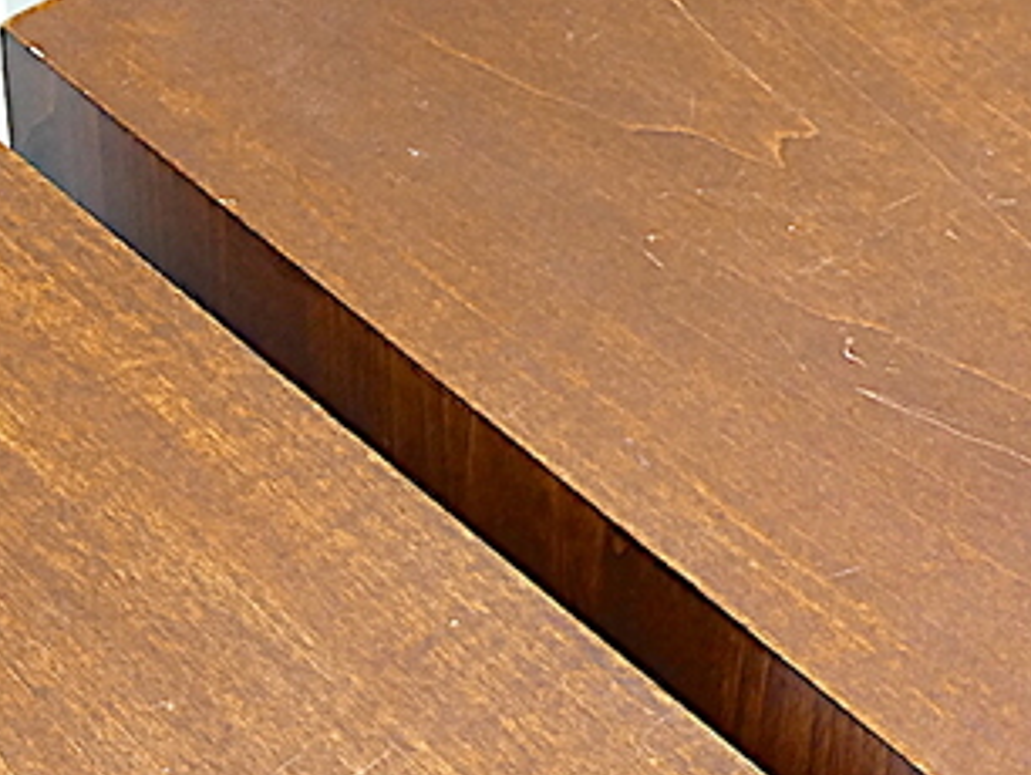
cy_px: 832
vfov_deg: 12.6
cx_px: 404
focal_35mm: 116
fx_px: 3458
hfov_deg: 16.9
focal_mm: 6.7
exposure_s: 1/5
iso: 200
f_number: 3.7
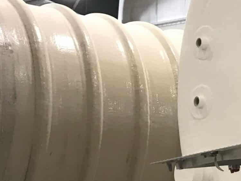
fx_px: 668
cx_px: 392
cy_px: 128
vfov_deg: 15.4
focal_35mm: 96
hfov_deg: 17.7
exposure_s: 1/20
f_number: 1.8
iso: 40
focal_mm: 3.99
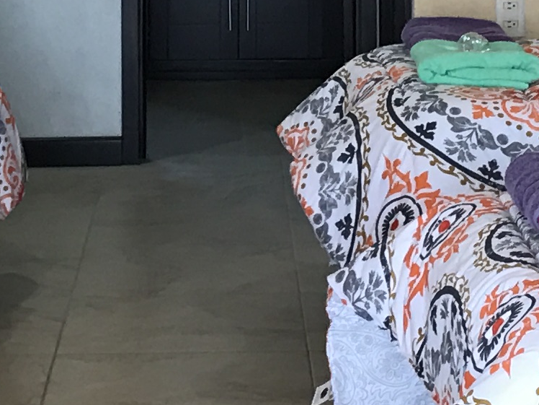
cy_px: -210
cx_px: 335
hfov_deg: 13.1
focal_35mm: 151
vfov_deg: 9.5
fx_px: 2351
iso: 40
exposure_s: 1/24
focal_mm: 3.99
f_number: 1.8
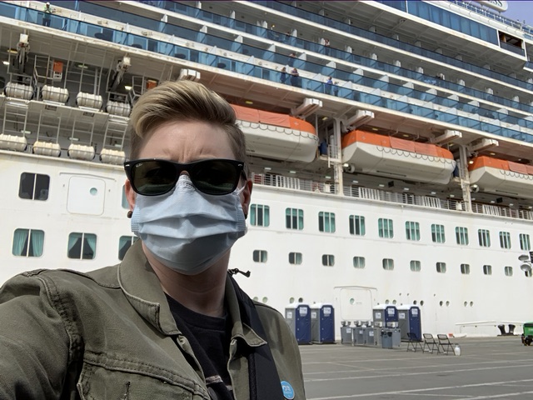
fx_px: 493
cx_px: 266
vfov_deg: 44.2
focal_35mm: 32
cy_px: 200
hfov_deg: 56.8
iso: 16
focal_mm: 2.87
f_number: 2.2
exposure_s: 1/1181
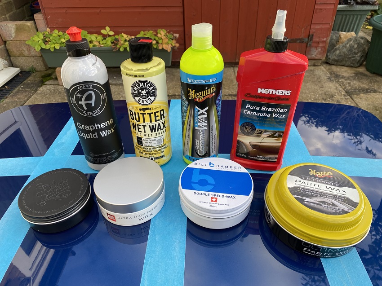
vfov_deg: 53.0
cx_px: 191
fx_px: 287
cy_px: 143
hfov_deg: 67.3
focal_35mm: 26
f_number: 1.8
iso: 32
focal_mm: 4.25
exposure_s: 1/256
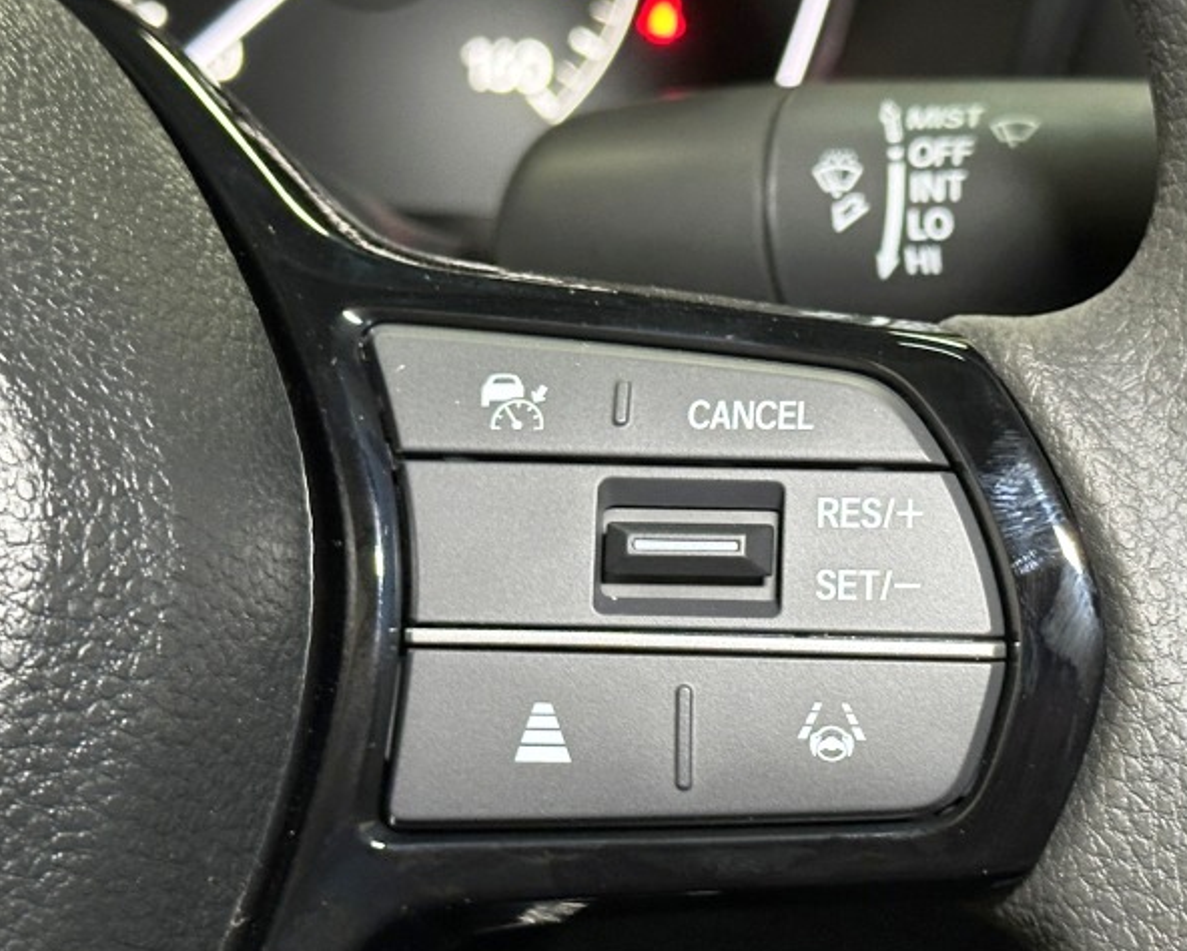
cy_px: 556
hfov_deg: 23.5
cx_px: 702
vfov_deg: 18.9
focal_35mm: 81
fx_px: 2847
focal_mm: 6.86
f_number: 1.78
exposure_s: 1/40
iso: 400
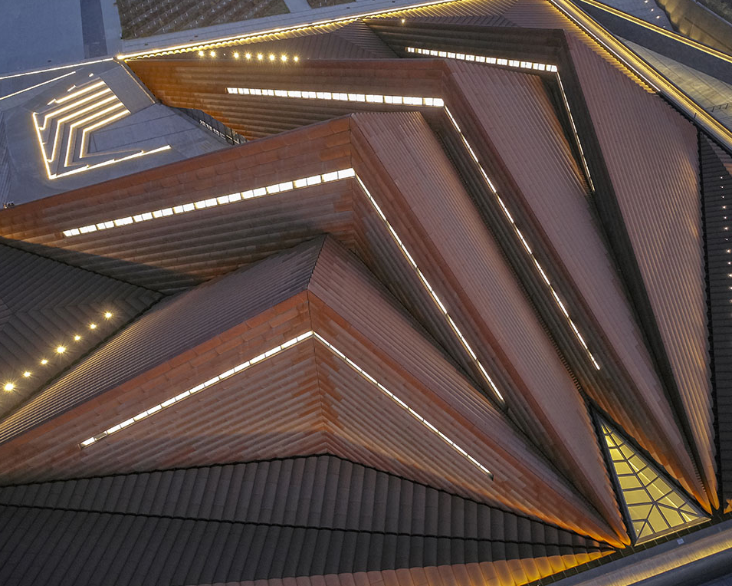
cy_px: 284
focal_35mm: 33
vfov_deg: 44.5
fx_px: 715
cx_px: 370
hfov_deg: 54.2
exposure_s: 1/10
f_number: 2.8
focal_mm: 10.26
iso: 800
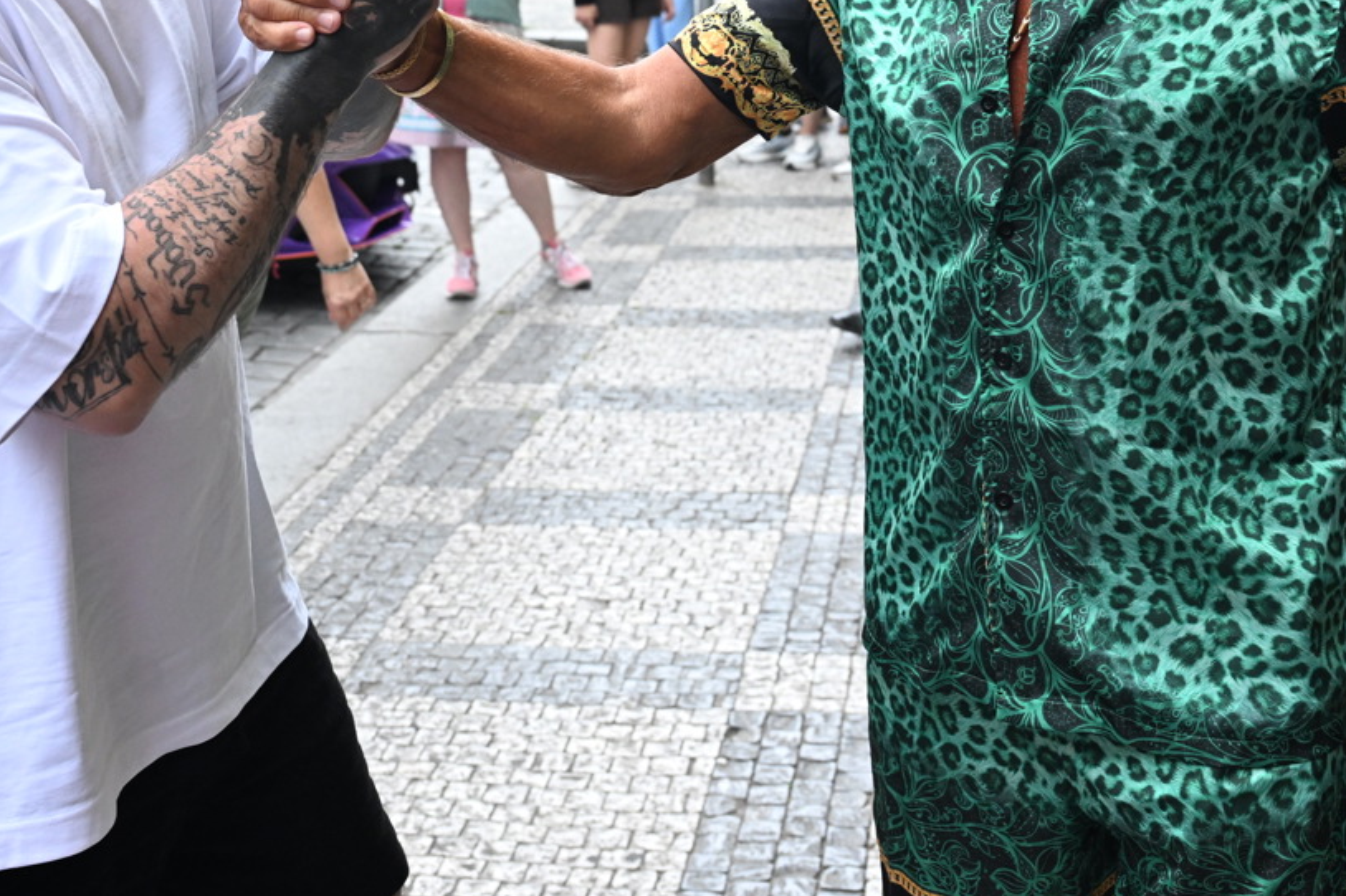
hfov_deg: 34.4
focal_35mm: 58
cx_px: 523
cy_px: 147
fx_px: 2167
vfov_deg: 23.0
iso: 2000
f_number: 5
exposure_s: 1/400
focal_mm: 29.5
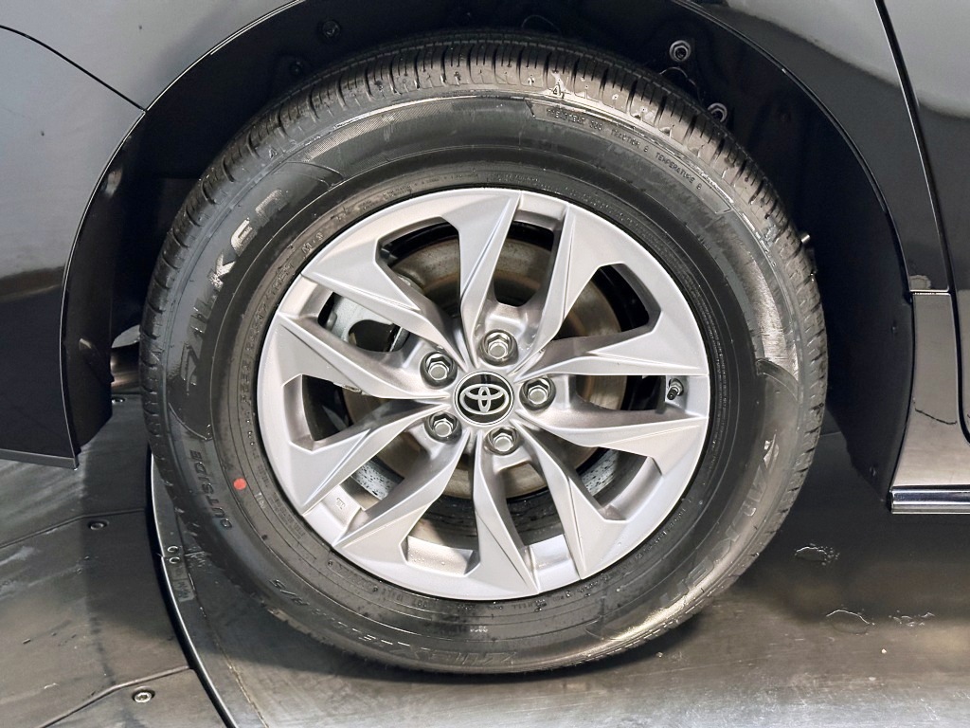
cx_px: 485
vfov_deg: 30.3
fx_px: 1345
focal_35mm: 48
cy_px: 364
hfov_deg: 39.7
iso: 640
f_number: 1.78
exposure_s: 1/30
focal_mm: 6.86
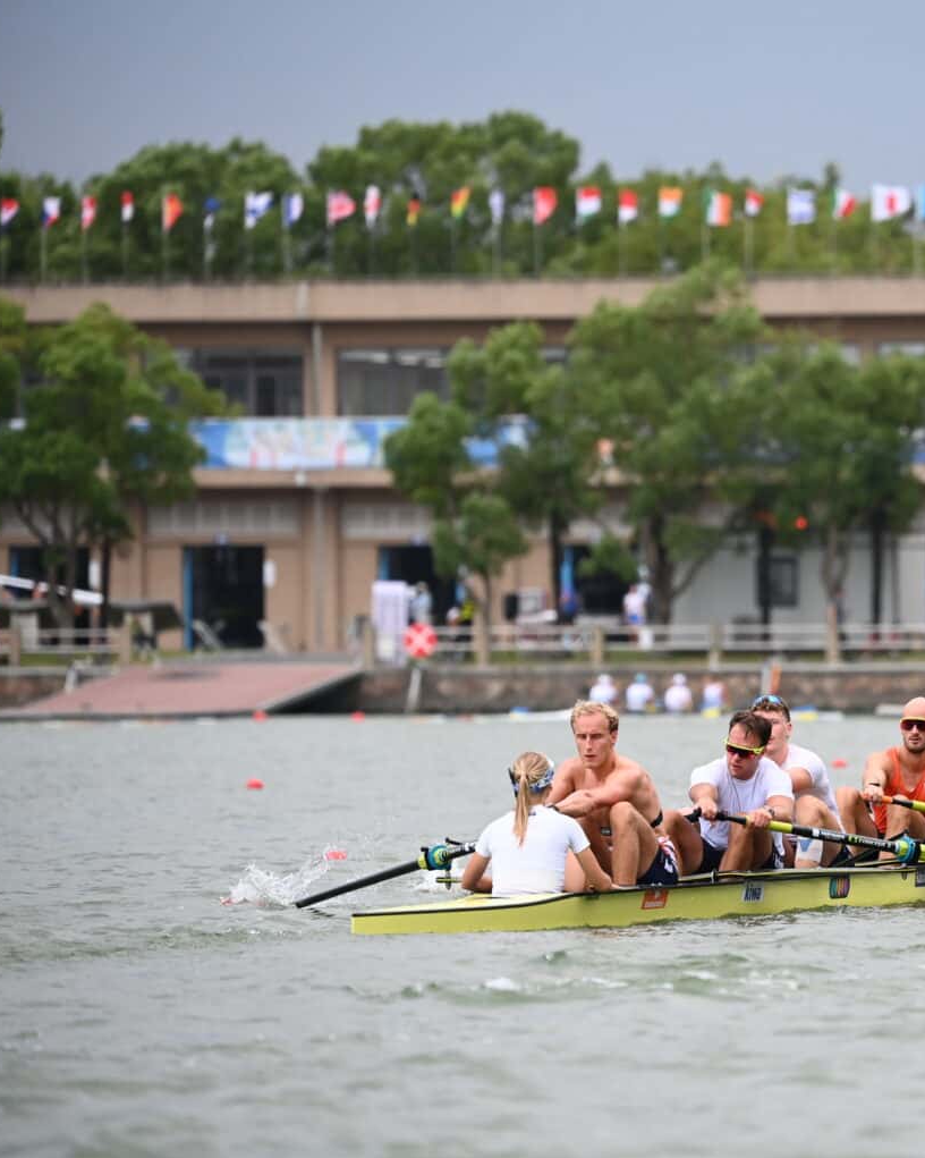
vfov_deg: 5.7
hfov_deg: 4.6
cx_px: 837
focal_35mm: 339
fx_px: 11608
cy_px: 580
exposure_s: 1/1000
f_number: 4
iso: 1600
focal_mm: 240
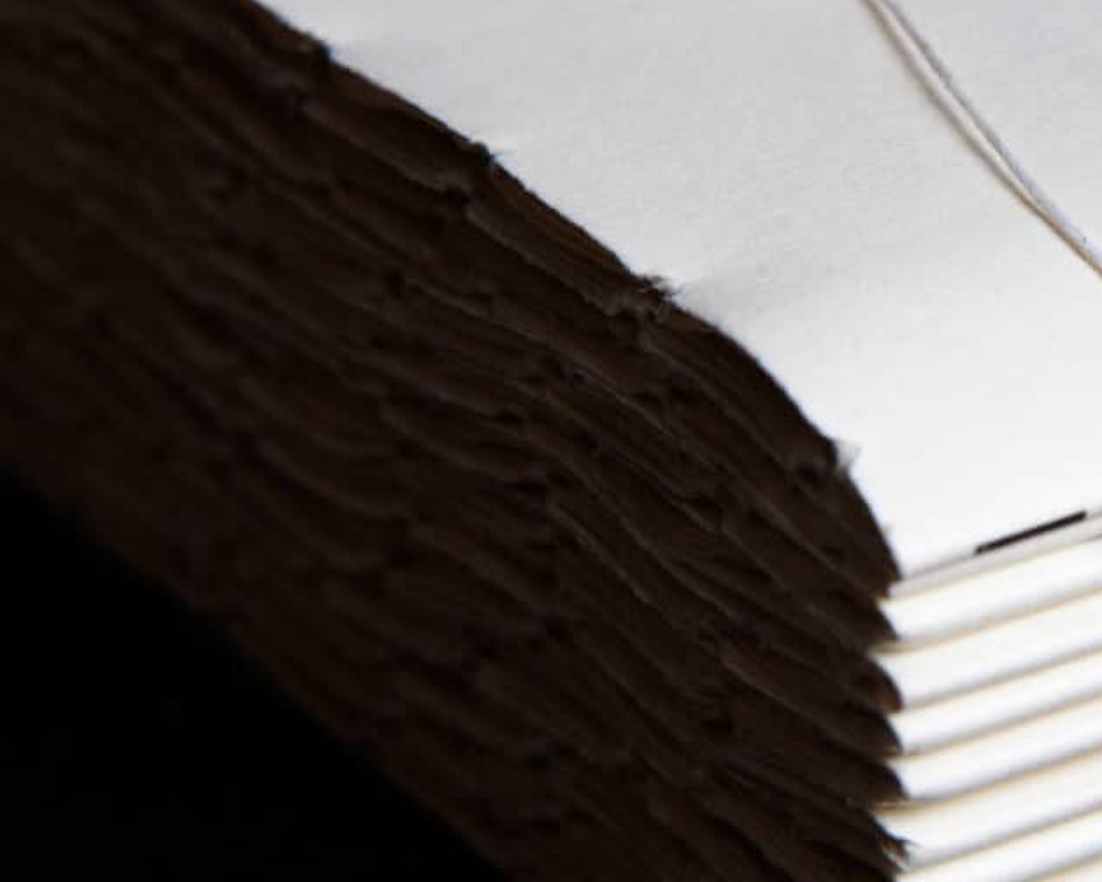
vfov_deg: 5.6
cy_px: 486
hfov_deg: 7.0
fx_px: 8973
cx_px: 1093
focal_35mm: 275
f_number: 9
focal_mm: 80
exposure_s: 1/60
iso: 200
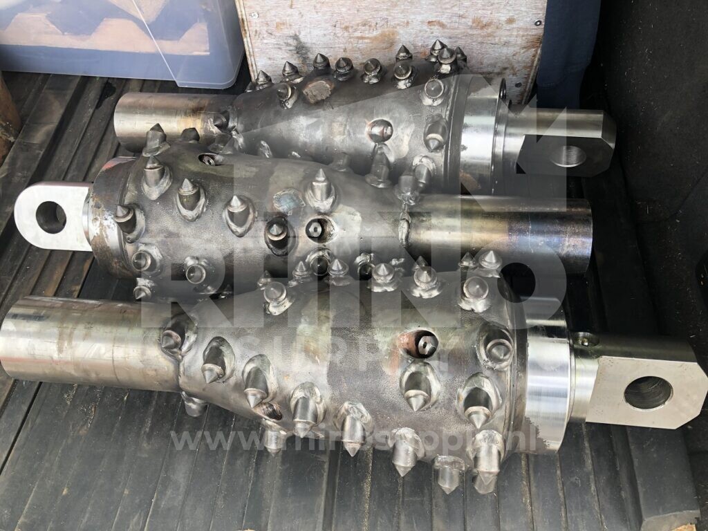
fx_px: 573
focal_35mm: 28
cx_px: 354
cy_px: 266
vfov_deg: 49.7
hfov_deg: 63.4
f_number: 1.8
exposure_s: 1/120
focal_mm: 3.99
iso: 64
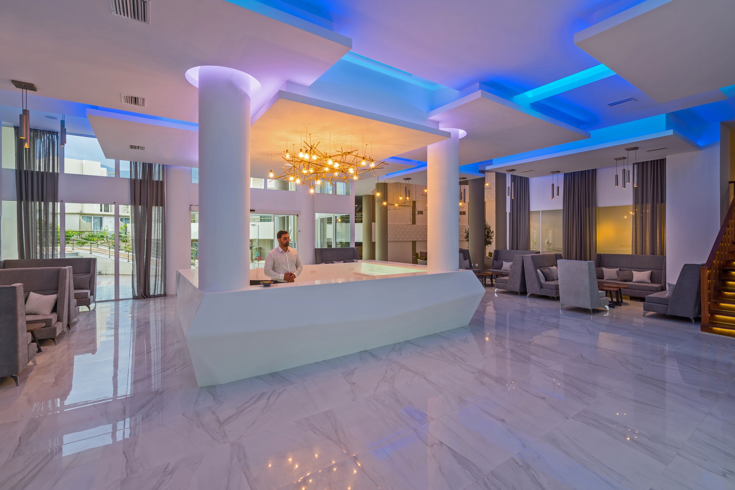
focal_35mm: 16
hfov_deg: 96.7
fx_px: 327
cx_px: 368
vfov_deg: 73.8
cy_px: 245
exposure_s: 1/6
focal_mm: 16
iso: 100
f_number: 11
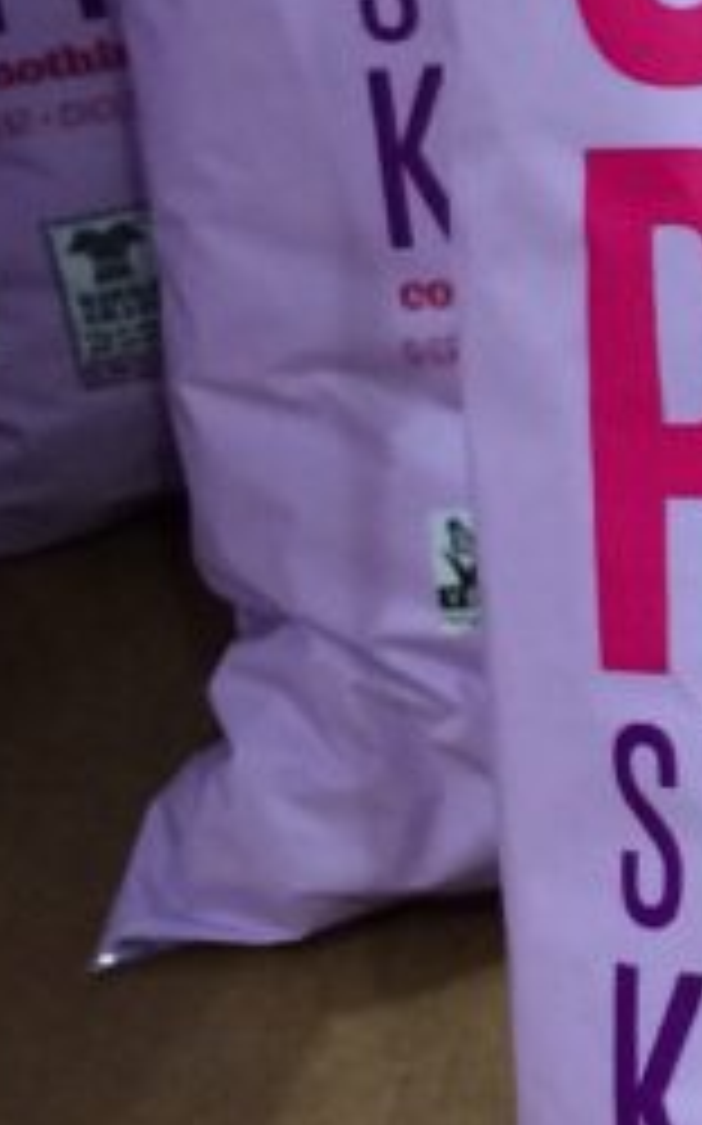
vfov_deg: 16.3
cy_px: 90
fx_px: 3861
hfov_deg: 9.4
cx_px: 1598
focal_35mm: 126
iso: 50
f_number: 2.2
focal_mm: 4.15
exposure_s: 1/30
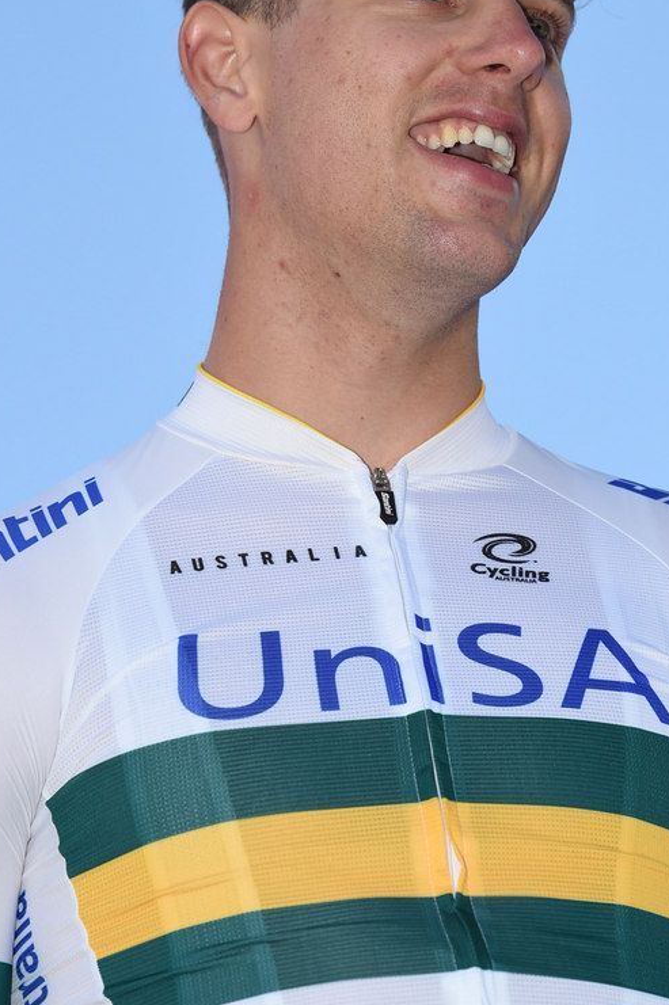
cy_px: 517
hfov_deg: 5.3
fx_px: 7229
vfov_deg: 8.0
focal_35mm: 259
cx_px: 459
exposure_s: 1/250
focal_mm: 160
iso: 200
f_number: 6.3
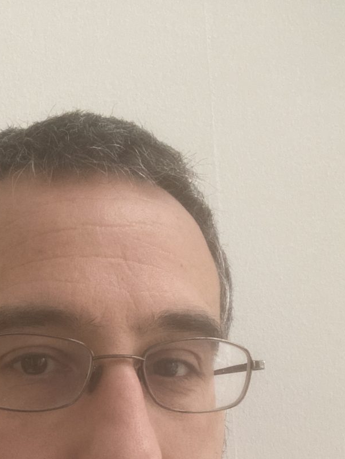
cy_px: 408
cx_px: 81
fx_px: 757
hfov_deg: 25.3
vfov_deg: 32.2
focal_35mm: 57
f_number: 2.2
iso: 250
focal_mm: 2.87
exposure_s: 1/60
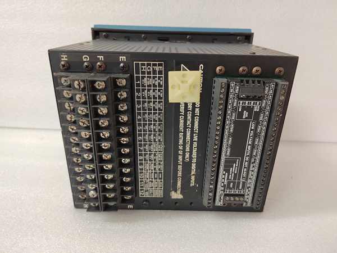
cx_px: 168
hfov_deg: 73.9
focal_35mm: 23
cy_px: 126
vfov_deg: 58.9
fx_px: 224
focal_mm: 5.52
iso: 1575
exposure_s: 1/50
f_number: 1.9
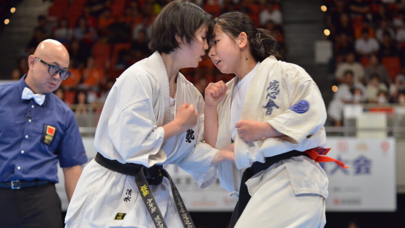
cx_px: 202
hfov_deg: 15.1
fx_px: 1525
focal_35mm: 142
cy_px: 110
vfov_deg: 8.5
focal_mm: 135
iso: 3200
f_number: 5.6
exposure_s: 1/250
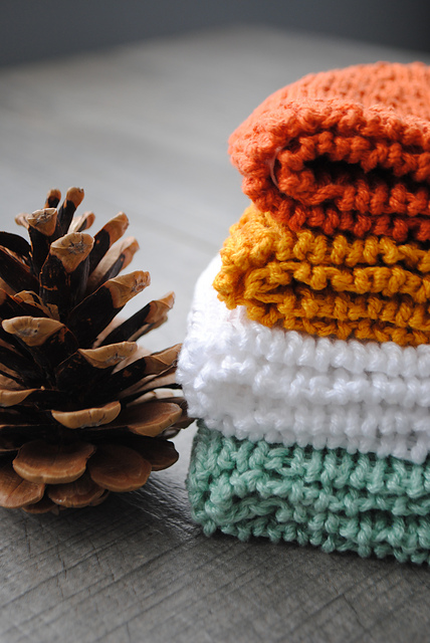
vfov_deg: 30.5
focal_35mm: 66
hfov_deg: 20.7
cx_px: 215
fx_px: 1180
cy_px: 322
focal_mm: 44
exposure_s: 1/40
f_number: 5.3
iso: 200
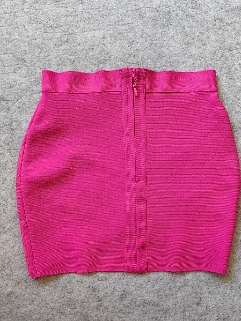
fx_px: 269
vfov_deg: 61.6
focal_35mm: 29
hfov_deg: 48.2
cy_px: 170
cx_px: 128
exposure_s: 1/288
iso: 50
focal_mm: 5.75
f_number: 2
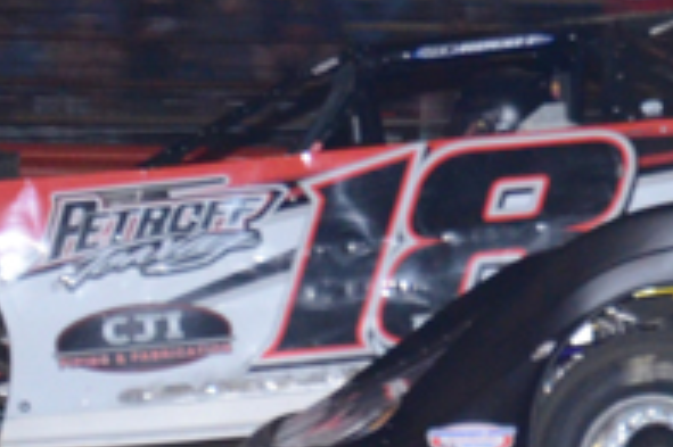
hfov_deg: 3.5
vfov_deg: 2.4
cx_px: 847
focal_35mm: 582
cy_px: -205
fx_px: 10876
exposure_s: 1/250
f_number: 5.6
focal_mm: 85
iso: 2000
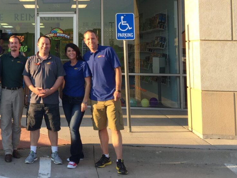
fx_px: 411
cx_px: 1
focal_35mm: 60
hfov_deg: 30.0
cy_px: 20
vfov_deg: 23.8
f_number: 2.2
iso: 32
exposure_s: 1/341
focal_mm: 4.15
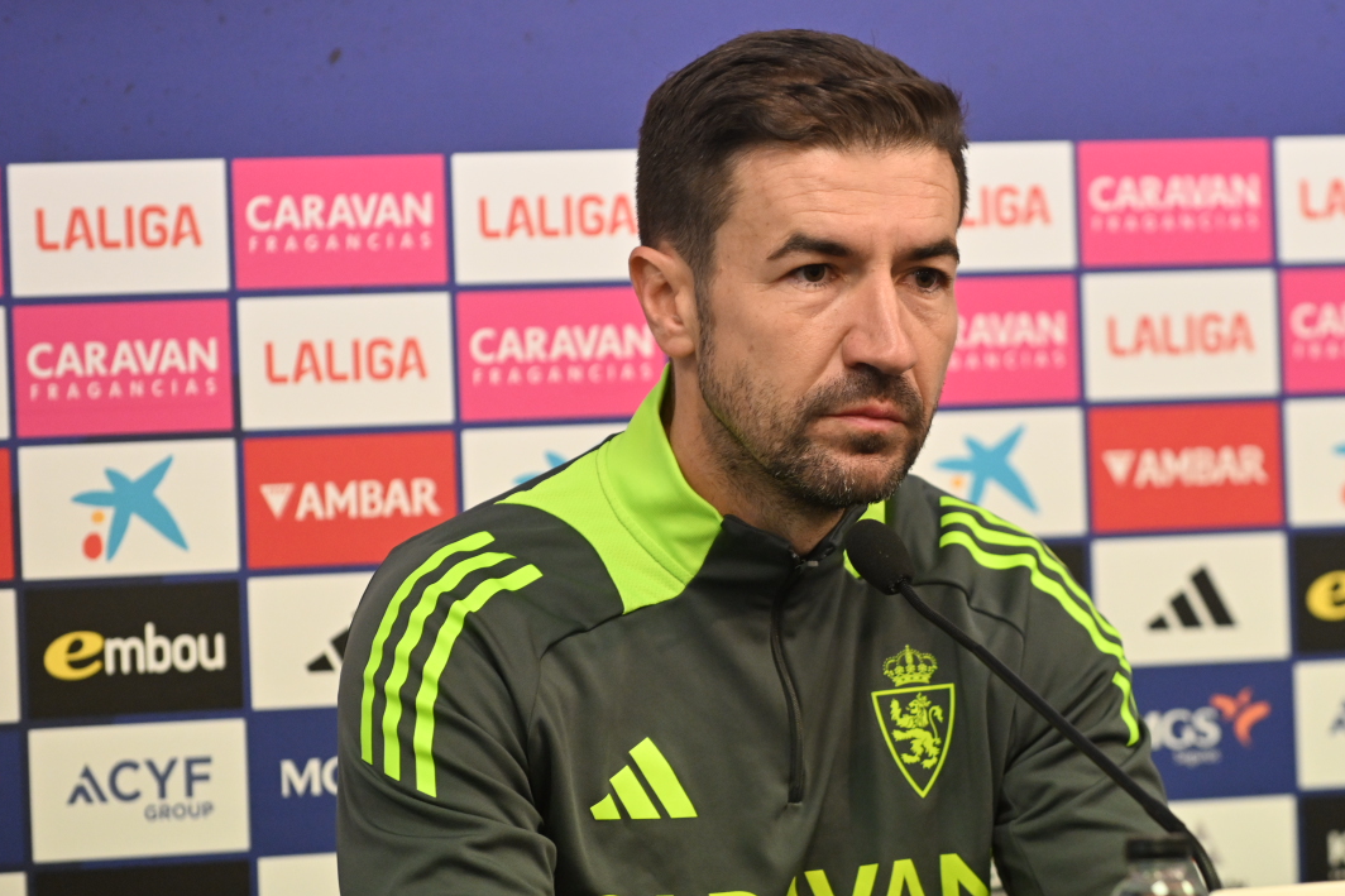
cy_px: 551
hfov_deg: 8.7
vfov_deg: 5.8
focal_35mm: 236
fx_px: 8815
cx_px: 965
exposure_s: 1/250
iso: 1600
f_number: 3.5
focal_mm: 155
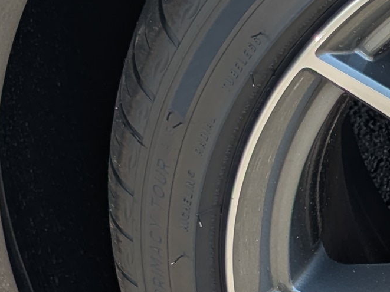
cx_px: 706
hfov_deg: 10.0
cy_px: 239
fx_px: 2094
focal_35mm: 186
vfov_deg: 8.0
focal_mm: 6.81
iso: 52
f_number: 1.85
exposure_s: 1/826
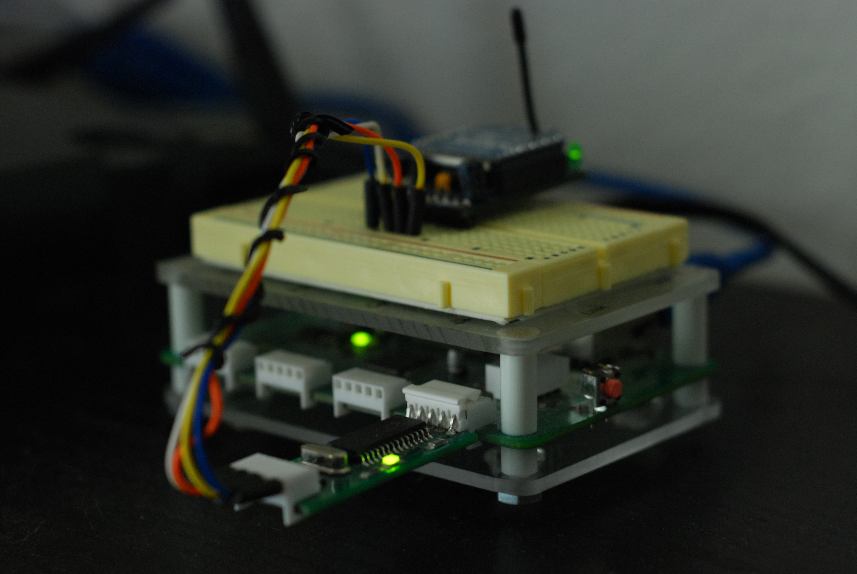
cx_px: 428
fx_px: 1788
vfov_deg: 18.2
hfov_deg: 27.0
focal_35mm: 75
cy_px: 287
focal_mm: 50
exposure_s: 1/50
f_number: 3.5
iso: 500
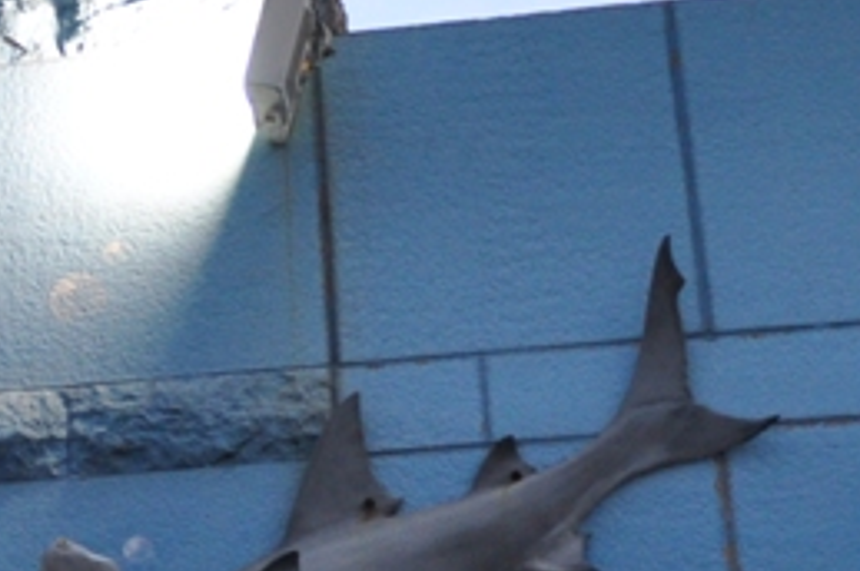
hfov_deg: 15.6
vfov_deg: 10.8
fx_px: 2982
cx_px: -252
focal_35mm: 125
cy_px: 619
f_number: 4
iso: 640
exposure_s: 1/60
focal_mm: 18
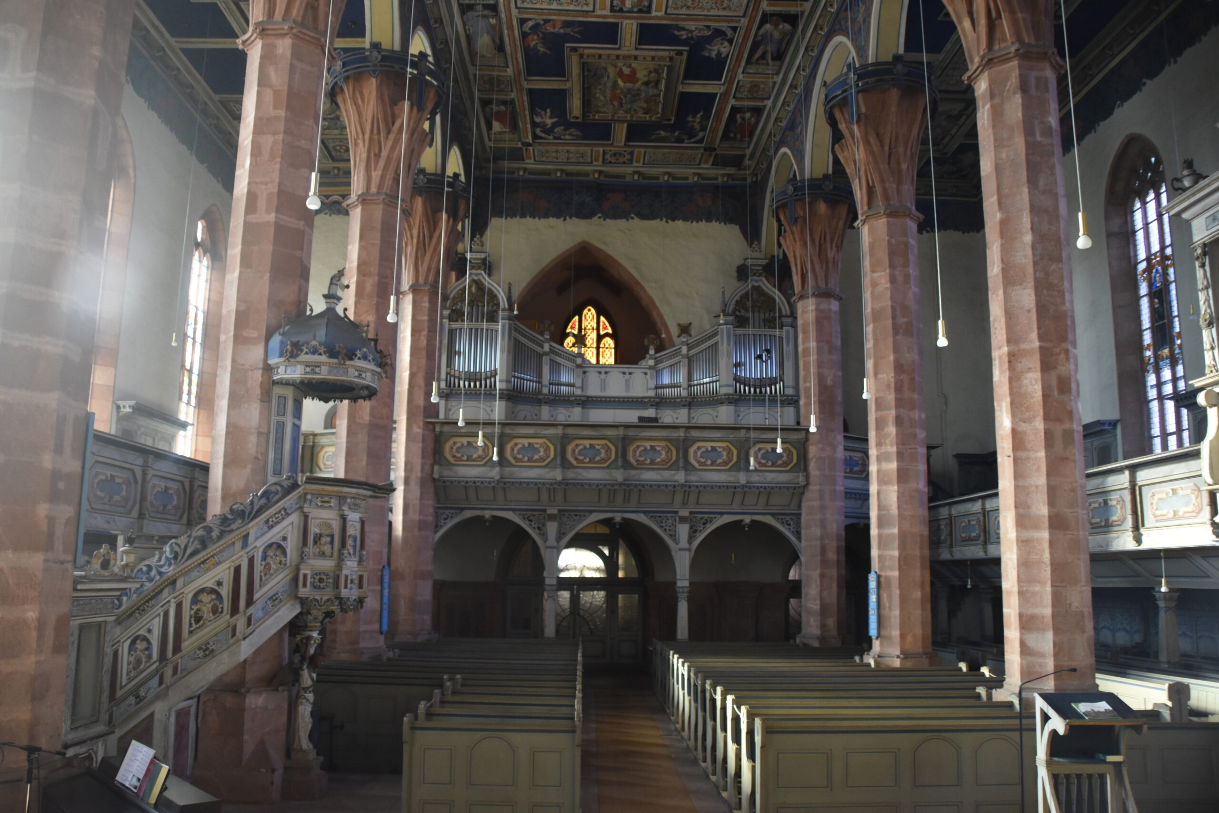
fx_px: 914
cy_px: 406
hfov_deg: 67.4
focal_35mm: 27
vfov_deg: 47.9
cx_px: 610
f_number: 3.5
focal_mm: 18
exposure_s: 1/60
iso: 1100
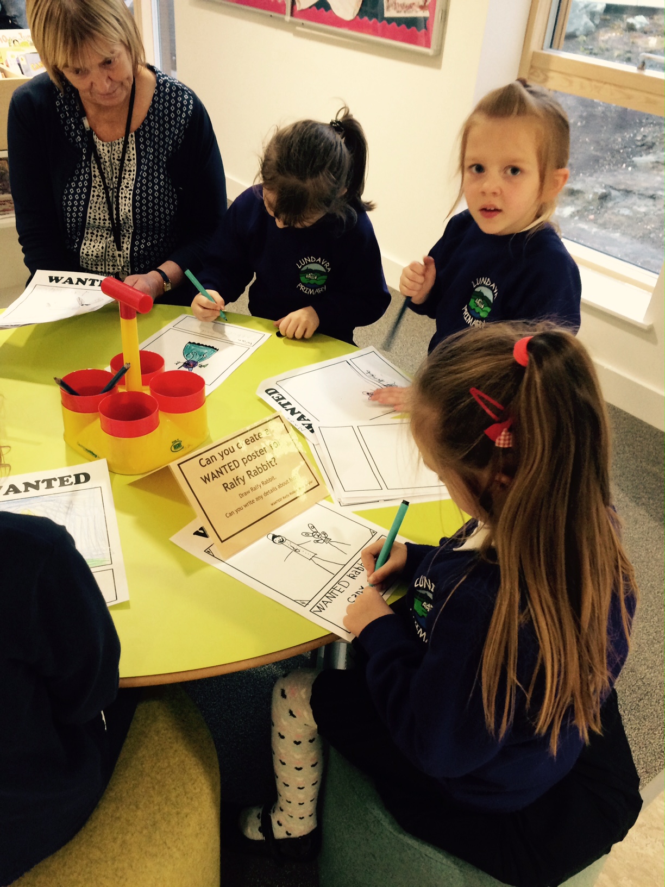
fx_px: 743
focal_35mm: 29
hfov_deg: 48.2
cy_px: 444
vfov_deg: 61.7
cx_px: 332
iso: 125
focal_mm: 4.15
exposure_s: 1/30
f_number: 2.2
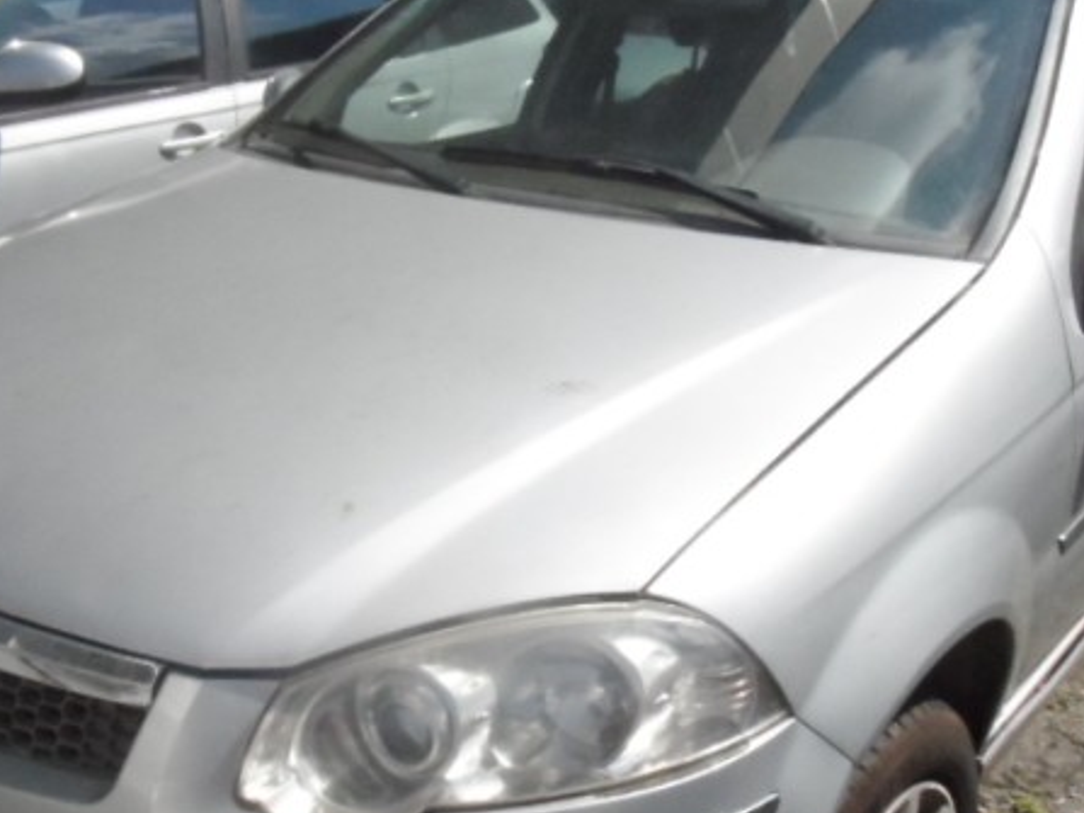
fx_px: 1346
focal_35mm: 43
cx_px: 526
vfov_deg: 33.5
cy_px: 483
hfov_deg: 43.9
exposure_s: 1/2000
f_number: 7.2
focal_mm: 4
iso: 800
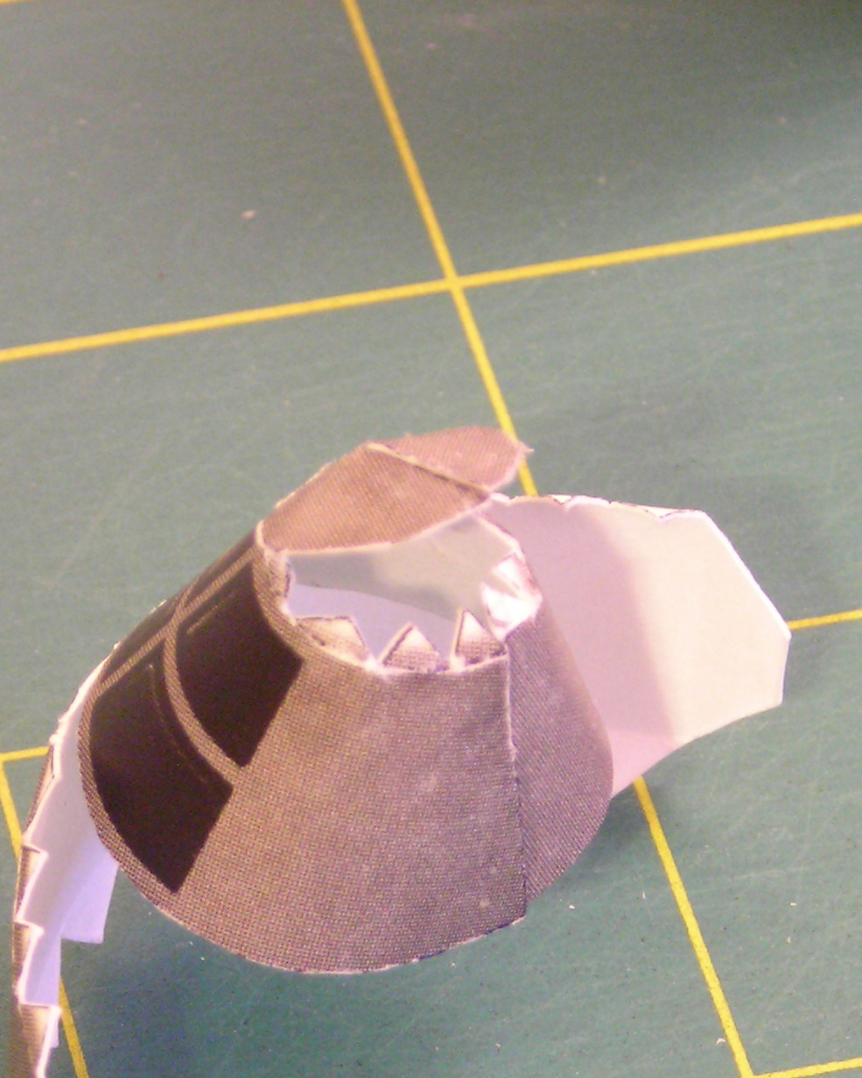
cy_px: 849
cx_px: 343
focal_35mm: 239
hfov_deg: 6.5
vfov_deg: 8.1
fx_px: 7624
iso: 200
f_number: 5.3
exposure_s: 1.98
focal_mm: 19.2
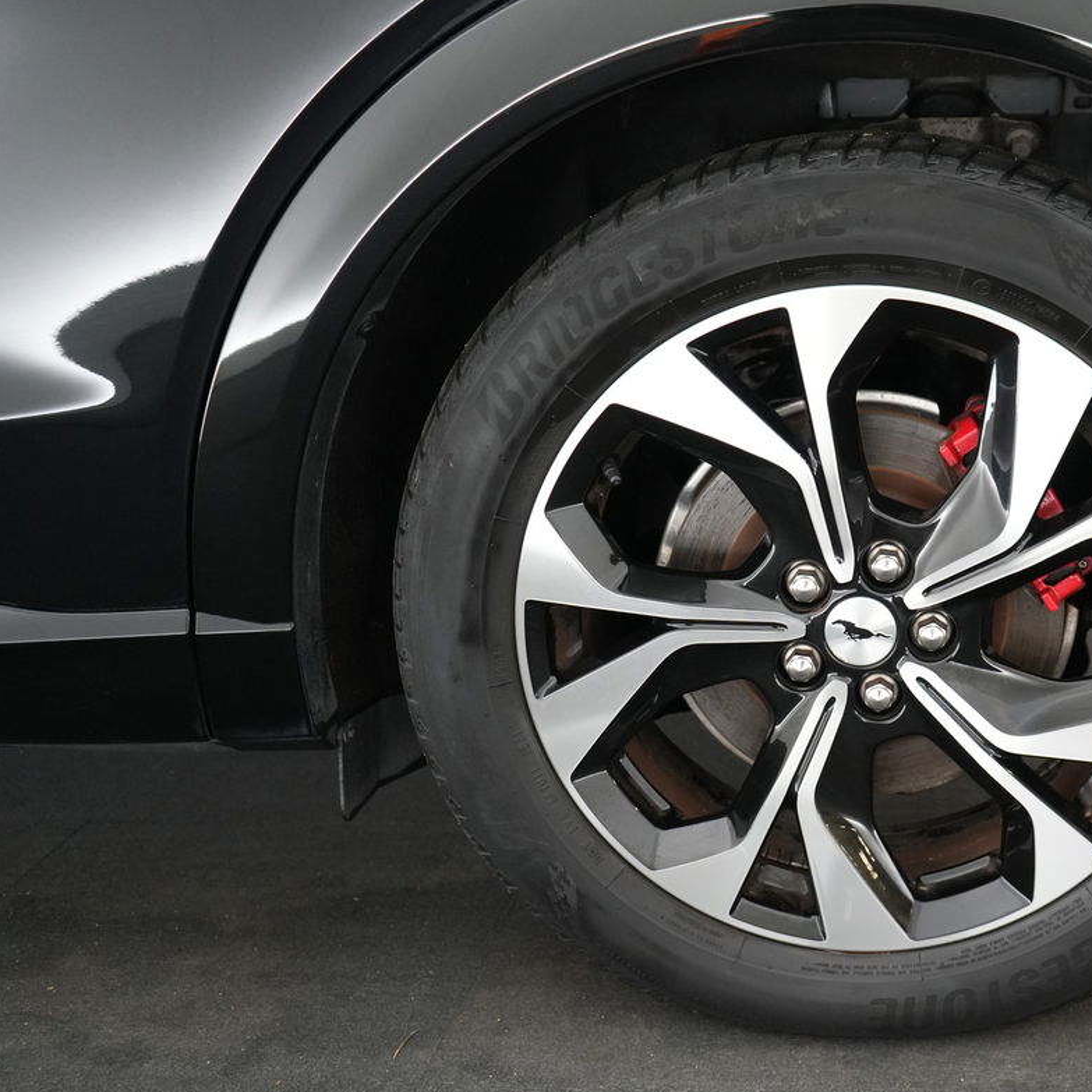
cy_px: 555
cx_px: 833
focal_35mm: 43
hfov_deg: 38.1
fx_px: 1535
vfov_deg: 39.2
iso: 4000
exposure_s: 1/160
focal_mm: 33
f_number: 4
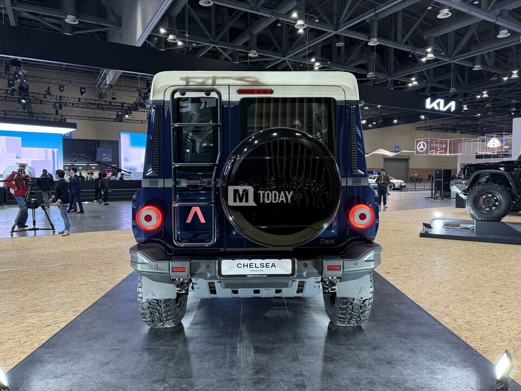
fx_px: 361
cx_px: 260
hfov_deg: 71.6
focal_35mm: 24
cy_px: 196
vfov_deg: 56.8
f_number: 1.78
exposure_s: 1/60
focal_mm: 6.76
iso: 200
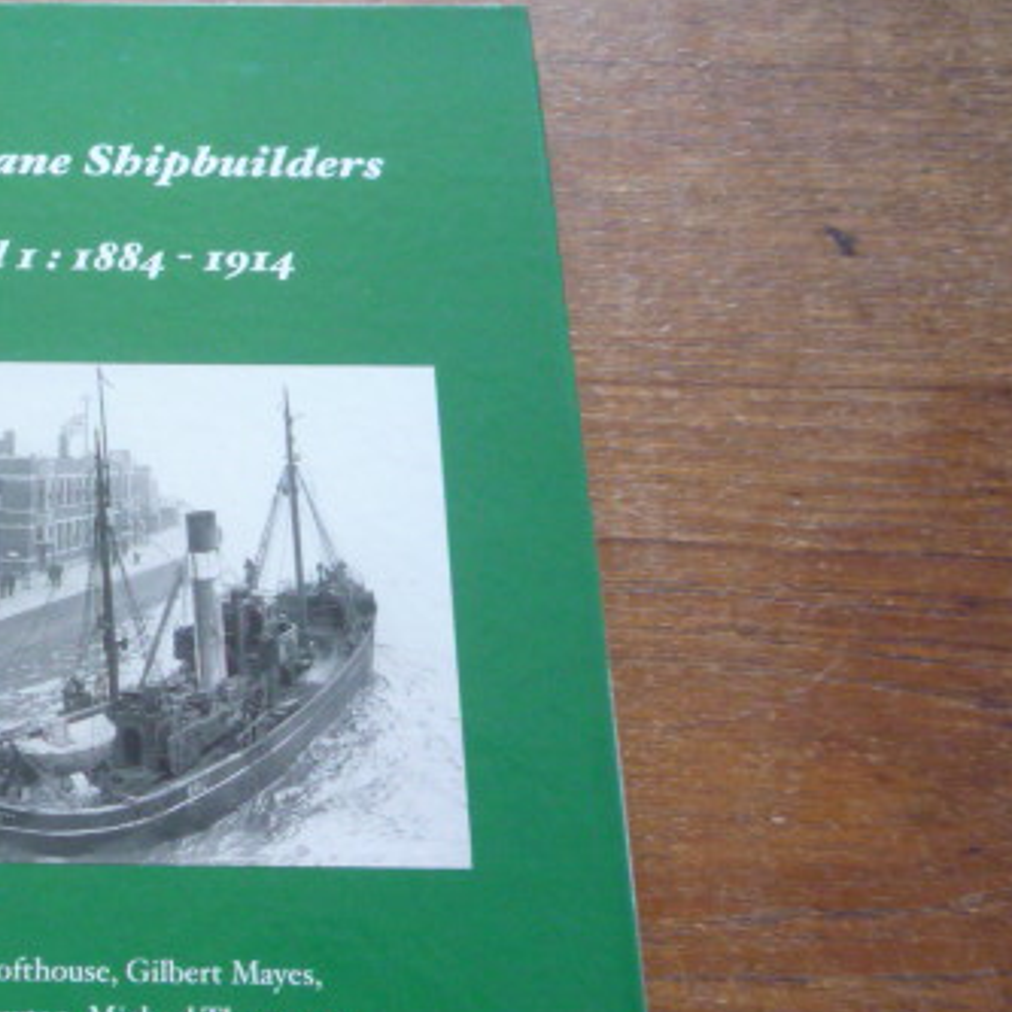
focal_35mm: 51
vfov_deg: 33.2
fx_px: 1687
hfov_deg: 31.7
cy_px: 644
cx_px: 94
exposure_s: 1/25
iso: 400
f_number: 3.3
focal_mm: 5.2
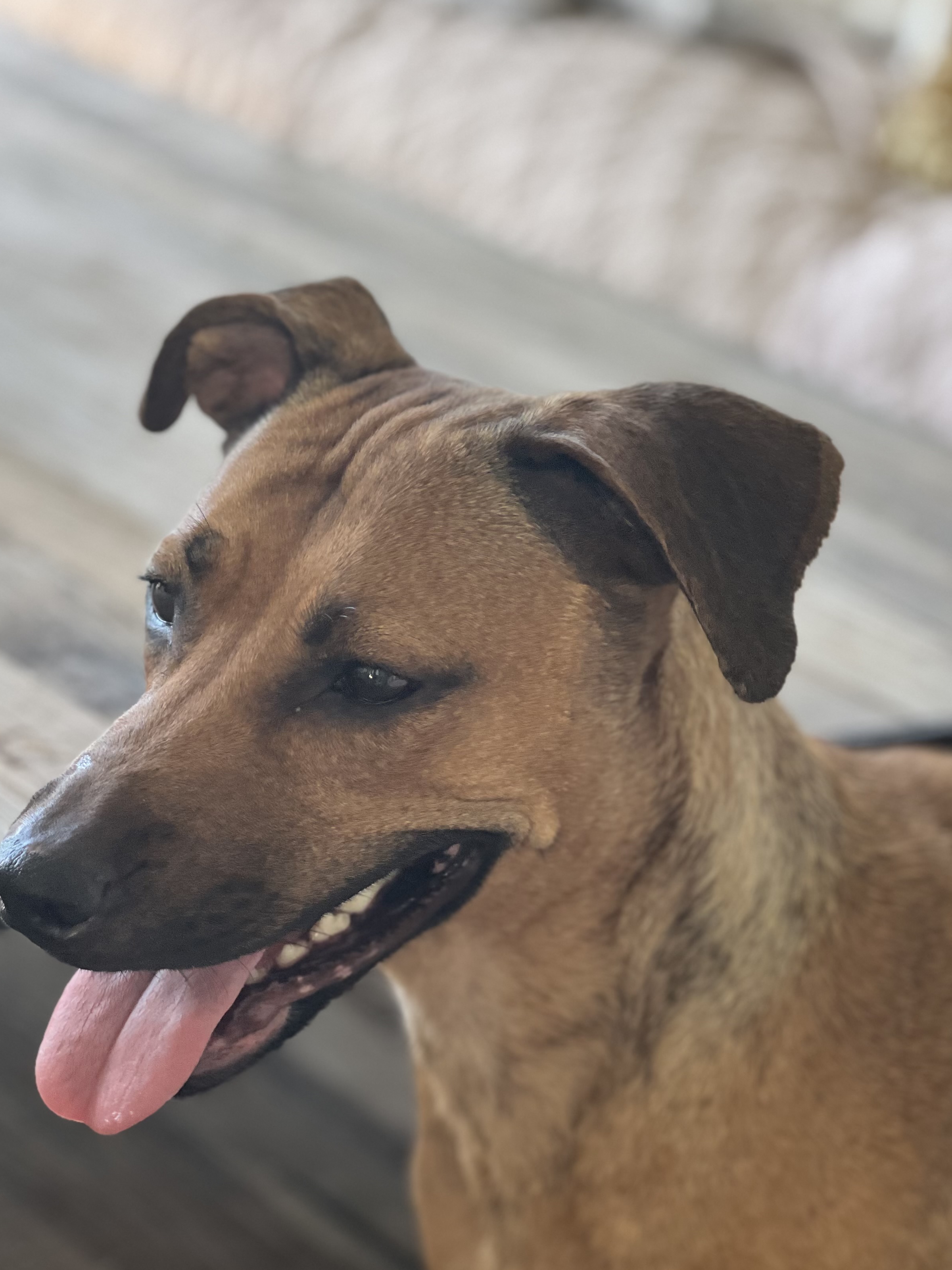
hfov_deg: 15.2
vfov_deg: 20.2
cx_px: 525
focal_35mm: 97
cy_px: 710
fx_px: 3558
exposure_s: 1/121
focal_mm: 9
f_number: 2.8
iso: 125
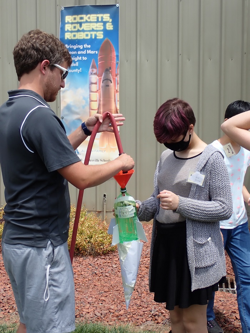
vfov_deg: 35.5
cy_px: 166
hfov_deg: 27.0
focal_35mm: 54
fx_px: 520
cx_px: 125
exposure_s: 1/400
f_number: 4.5
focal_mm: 9.65
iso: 100
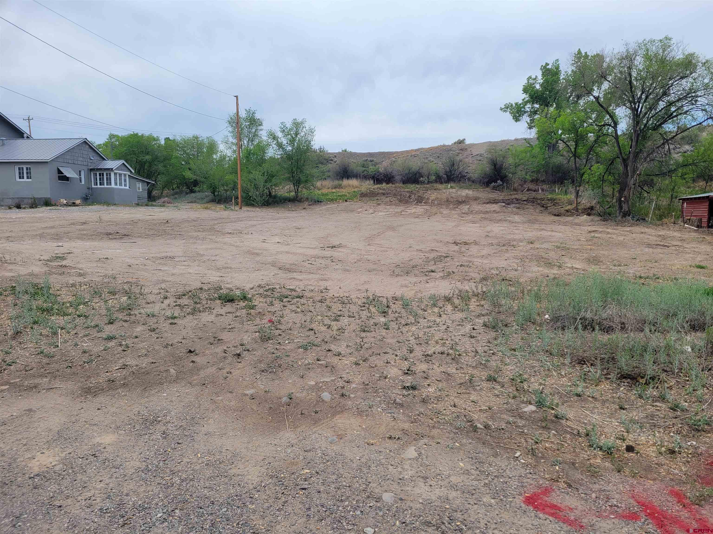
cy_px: 267
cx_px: 356
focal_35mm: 26
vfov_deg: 53.1
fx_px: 536
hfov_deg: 67.3
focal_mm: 5.4
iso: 40
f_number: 1.8
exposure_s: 1/2463
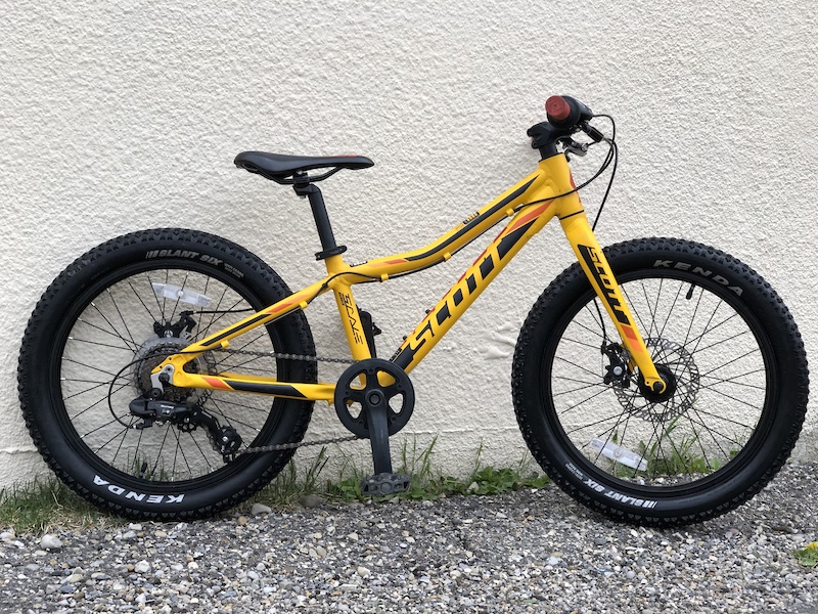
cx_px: 409
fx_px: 1229
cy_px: 307
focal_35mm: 52
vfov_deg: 28.0
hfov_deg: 36.8
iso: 20
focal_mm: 6
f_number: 2.4
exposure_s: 1/60
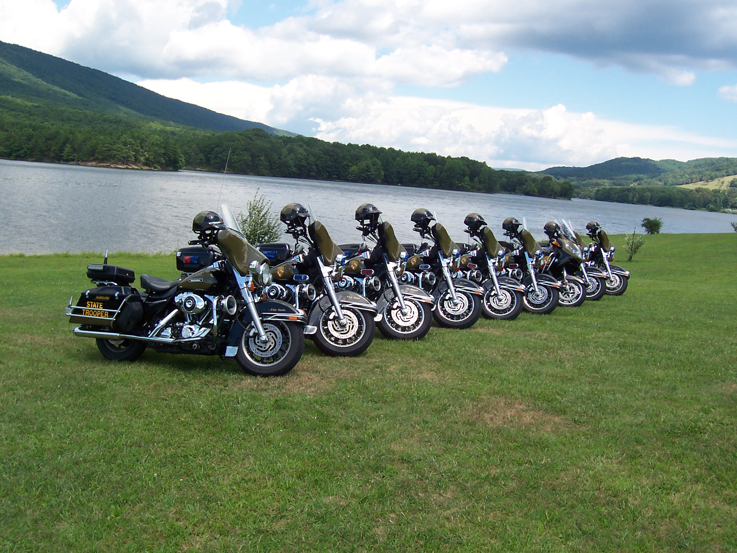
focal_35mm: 37
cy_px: 276
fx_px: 788
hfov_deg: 50.1
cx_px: 368
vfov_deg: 38.7
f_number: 5.6
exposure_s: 1/350
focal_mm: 5.6
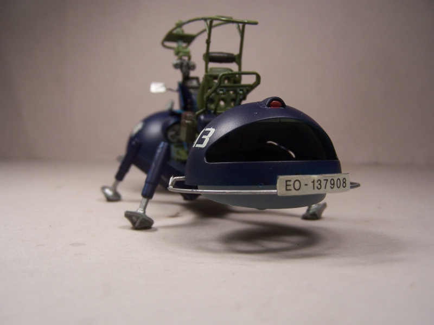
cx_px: 217
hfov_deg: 49.0
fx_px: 476
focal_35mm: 38
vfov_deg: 37.7
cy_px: 162
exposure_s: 1/80
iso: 80
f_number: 2.8
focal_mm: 6.3
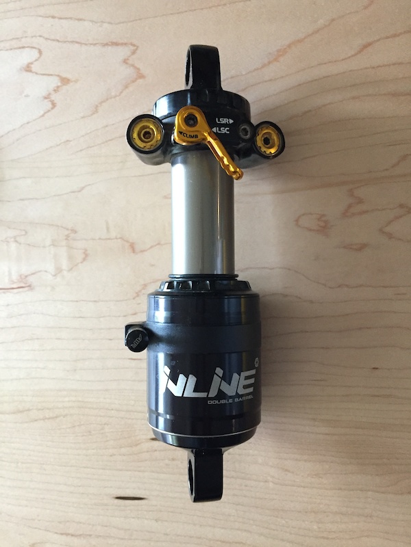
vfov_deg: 61.7
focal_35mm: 29
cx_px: 206
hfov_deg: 48.2
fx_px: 459
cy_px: 274
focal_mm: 4.15
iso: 250
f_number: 2.2
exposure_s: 1/20
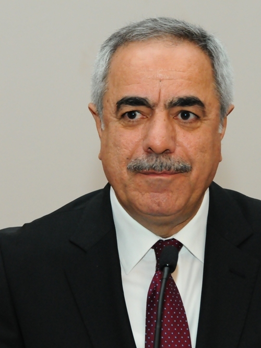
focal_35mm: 199
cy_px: 176
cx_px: 171
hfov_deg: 7.5
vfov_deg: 9.9
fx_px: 2001
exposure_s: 1/60
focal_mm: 90
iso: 2200
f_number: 8
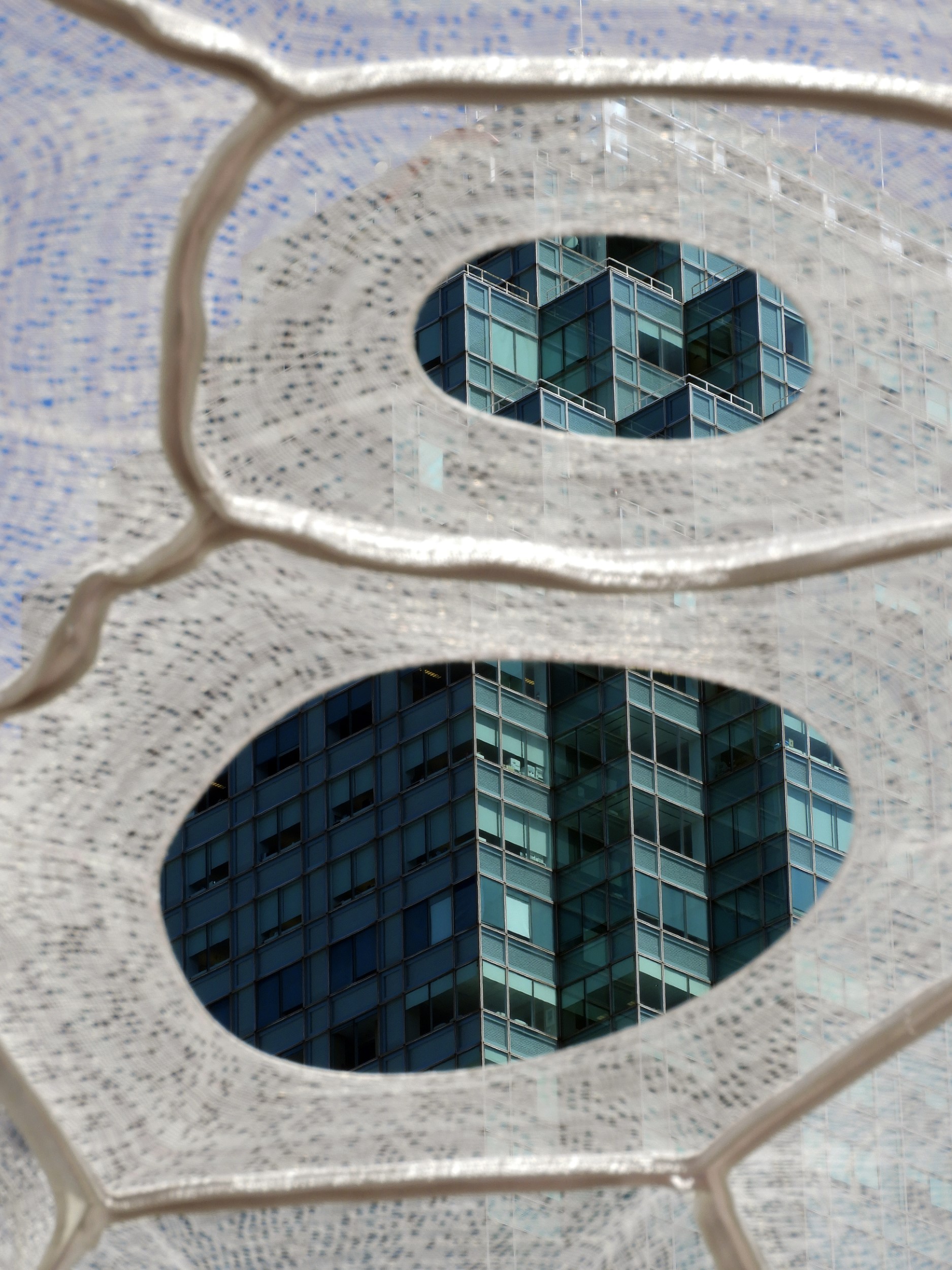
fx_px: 8067
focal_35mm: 220
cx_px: 476
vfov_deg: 9.0
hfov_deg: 6.8
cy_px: 635
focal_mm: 39.4
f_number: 7.6
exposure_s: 1/200
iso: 100
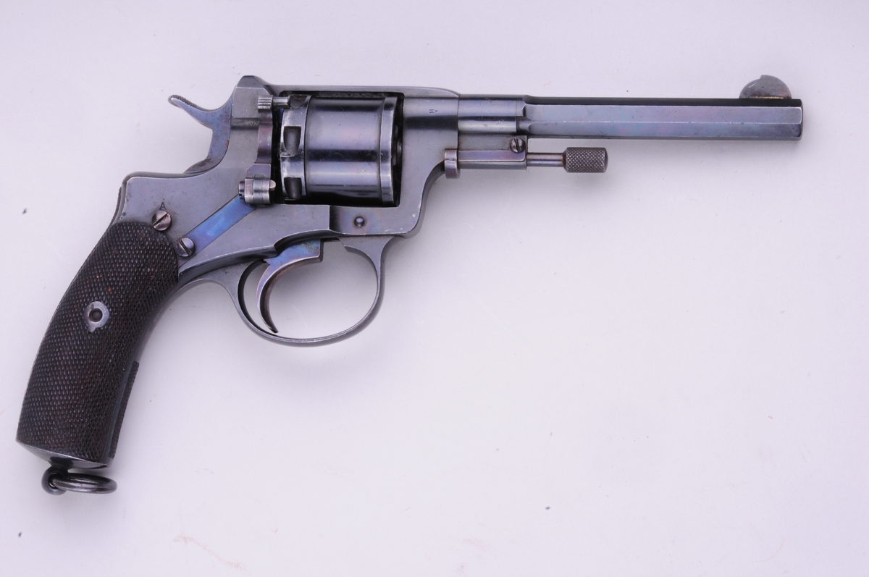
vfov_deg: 15.2
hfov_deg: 22.6
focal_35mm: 90
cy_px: 288
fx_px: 2170
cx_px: 434
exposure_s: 1/250
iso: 200
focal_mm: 60
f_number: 36
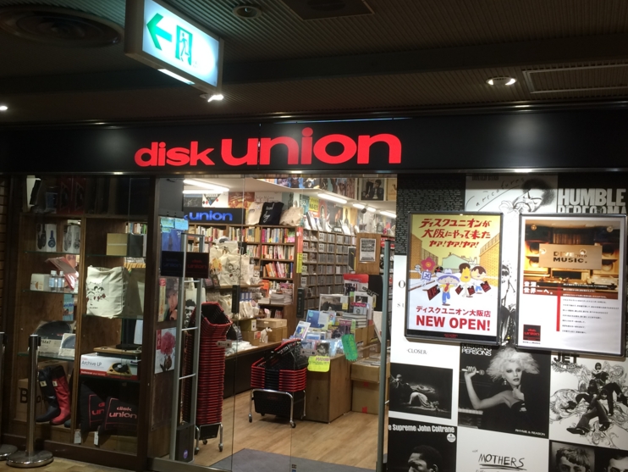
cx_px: 261
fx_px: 726
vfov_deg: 36.0
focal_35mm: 40
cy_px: 242
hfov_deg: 46.6
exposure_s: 1/30
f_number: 2.2
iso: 50
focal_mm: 4.15
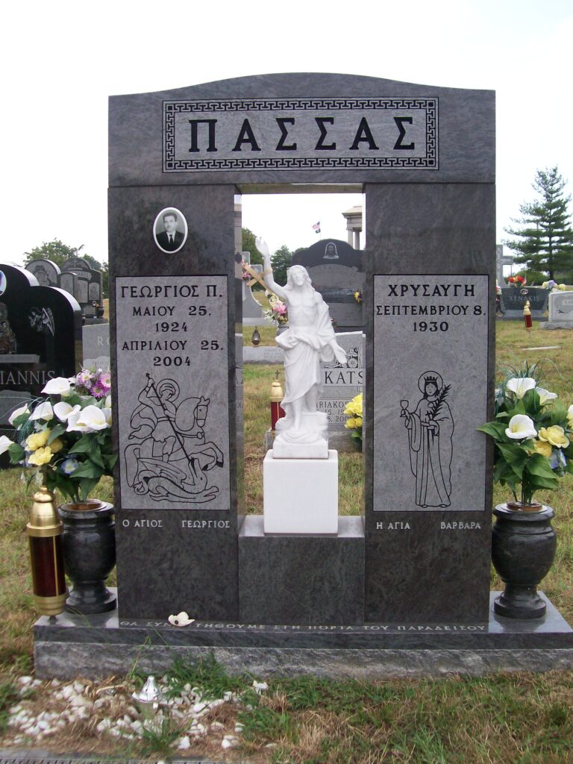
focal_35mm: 36
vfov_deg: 51.4
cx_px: 286
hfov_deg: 39.7
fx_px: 795
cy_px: 382
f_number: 2.7
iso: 80
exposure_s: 1/810
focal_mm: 6
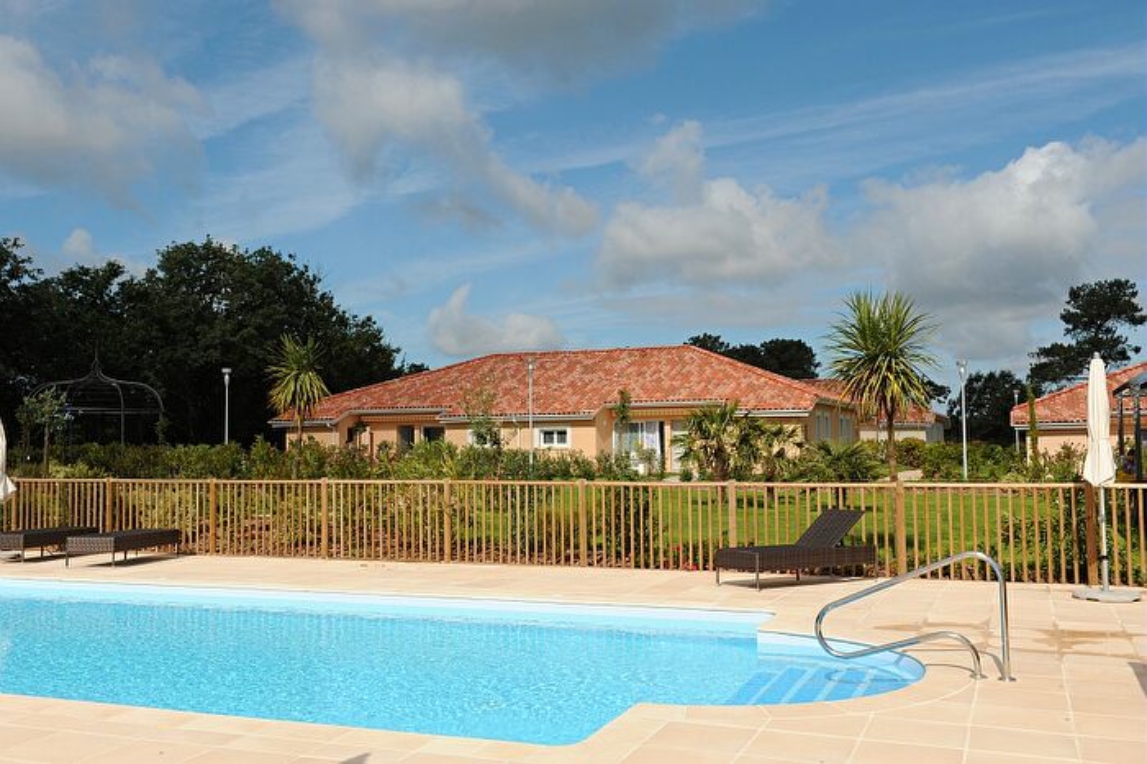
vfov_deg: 37.8
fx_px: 1115
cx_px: 574
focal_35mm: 35
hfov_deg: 54.5
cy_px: 382
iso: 200
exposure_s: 1/800
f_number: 8
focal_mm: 35
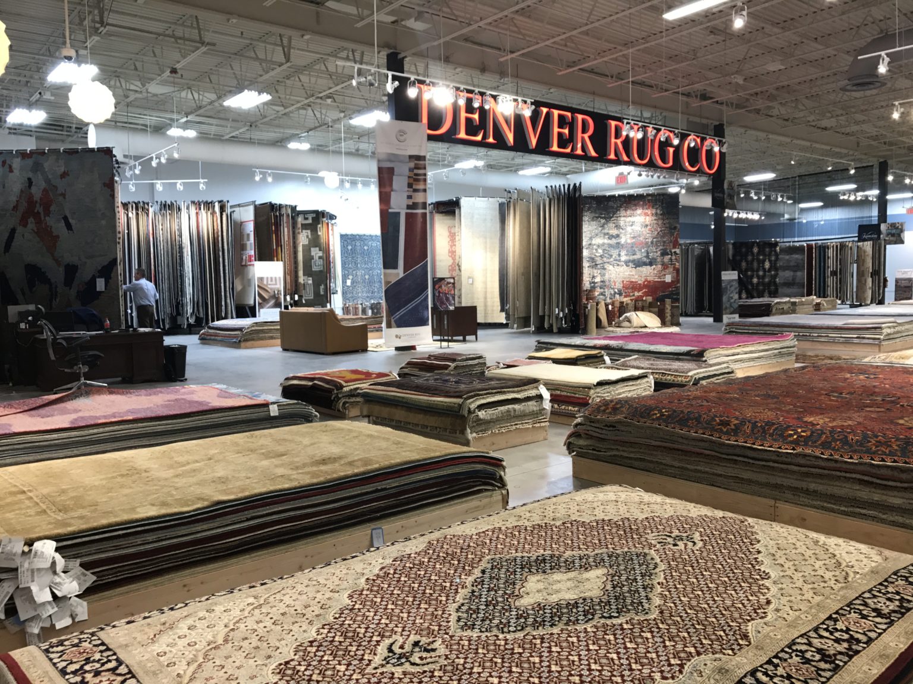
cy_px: 342
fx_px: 739
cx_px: 456
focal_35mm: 28
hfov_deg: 63.4
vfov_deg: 49.7
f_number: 1.8
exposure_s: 1/30
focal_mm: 3.99
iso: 64
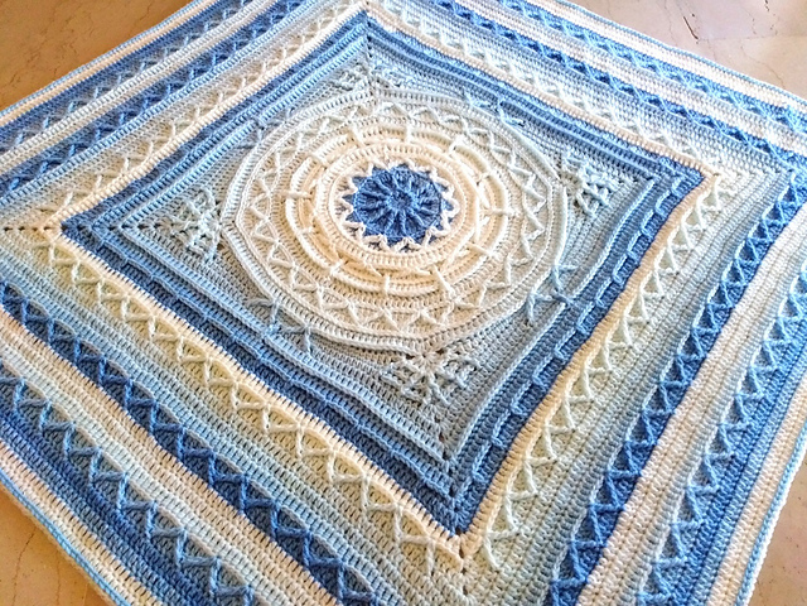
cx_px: 404
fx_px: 606
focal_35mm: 26
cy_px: 303
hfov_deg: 67.3
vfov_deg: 53.1
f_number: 2.2
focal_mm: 3.46
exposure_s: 1/30
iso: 419
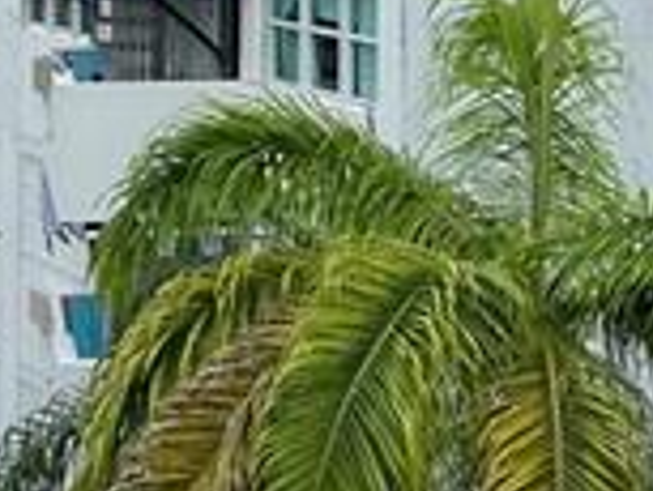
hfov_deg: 11.1
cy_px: -256
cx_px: -162
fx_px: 3285
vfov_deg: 8.4
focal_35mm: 174
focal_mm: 5.7
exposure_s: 1/3356
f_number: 1.5
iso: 50
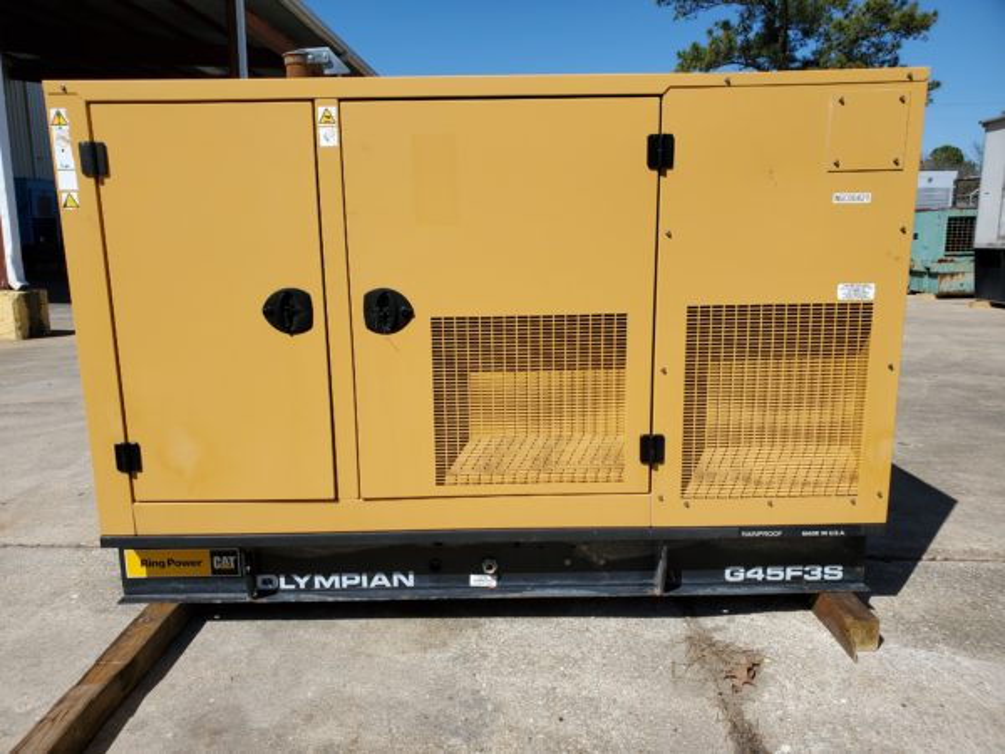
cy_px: 377
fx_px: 755
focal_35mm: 26
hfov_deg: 67.3
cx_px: 502
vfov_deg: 53.1
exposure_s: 1/2038
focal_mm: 4.3
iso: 50
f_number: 2.4
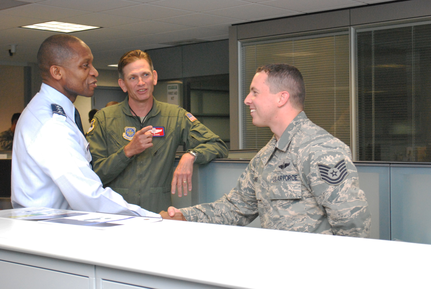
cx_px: 216
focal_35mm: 60
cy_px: 144
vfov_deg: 22.7
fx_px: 719
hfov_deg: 33.4
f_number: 5.3
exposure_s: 1/60
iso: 1600
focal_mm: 40
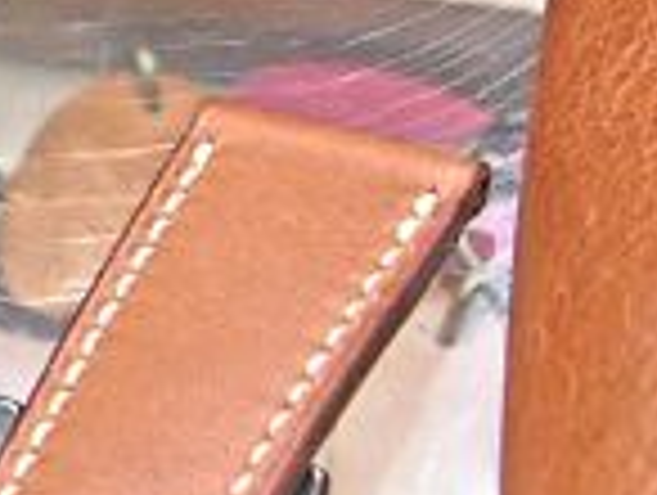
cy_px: -549
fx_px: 5570
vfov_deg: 5.0
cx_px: -1377
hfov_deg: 6.2
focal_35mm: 293
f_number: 5.6
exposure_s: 1/200
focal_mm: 24
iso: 2000
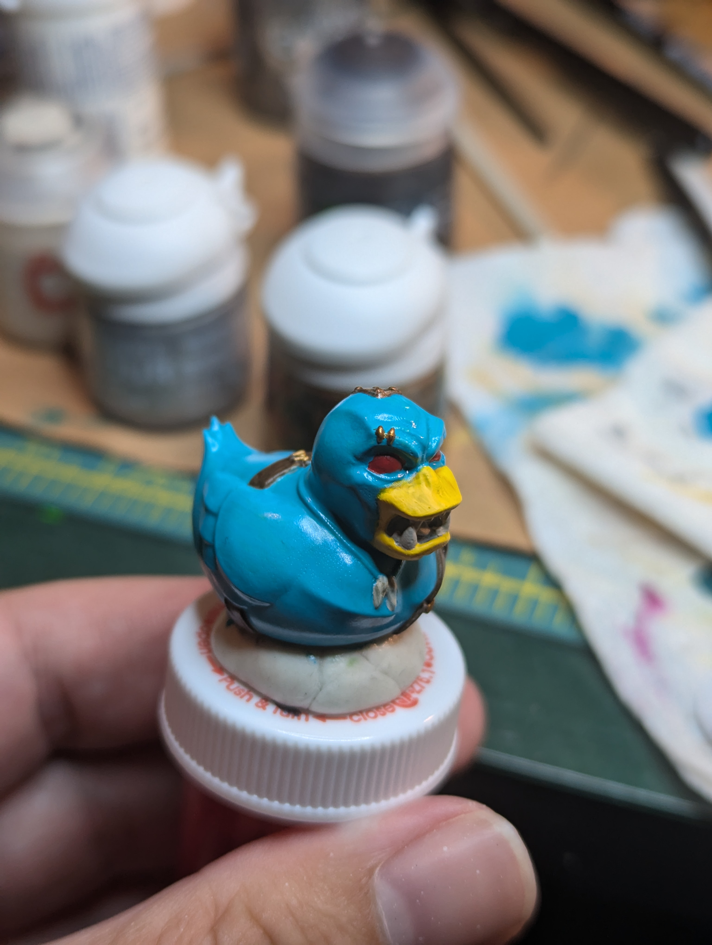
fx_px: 1313
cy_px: 472
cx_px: 356
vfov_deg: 39.6
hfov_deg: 30.3
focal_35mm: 48
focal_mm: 6.81
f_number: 1.85
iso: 72
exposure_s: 1/60
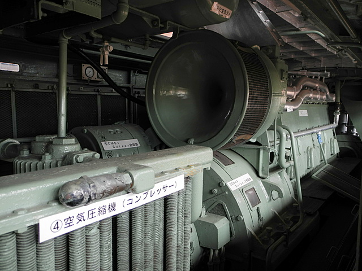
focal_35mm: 28
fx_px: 293
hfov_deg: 63.4
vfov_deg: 49.7
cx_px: 181
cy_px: 136
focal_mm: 6
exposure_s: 1/39.6
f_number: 2.8
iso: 100
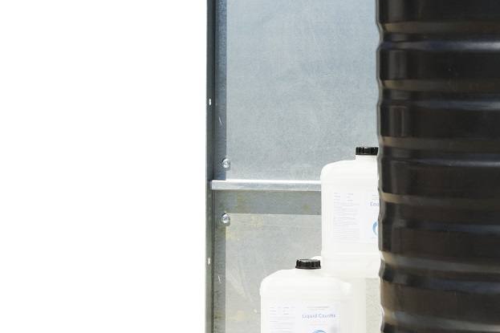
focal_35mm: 133
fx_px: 1847
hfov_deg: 14.5
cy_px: 210
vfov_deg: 10.3
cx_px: 732
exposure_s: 1/500
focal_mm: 45
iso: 200
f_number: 10
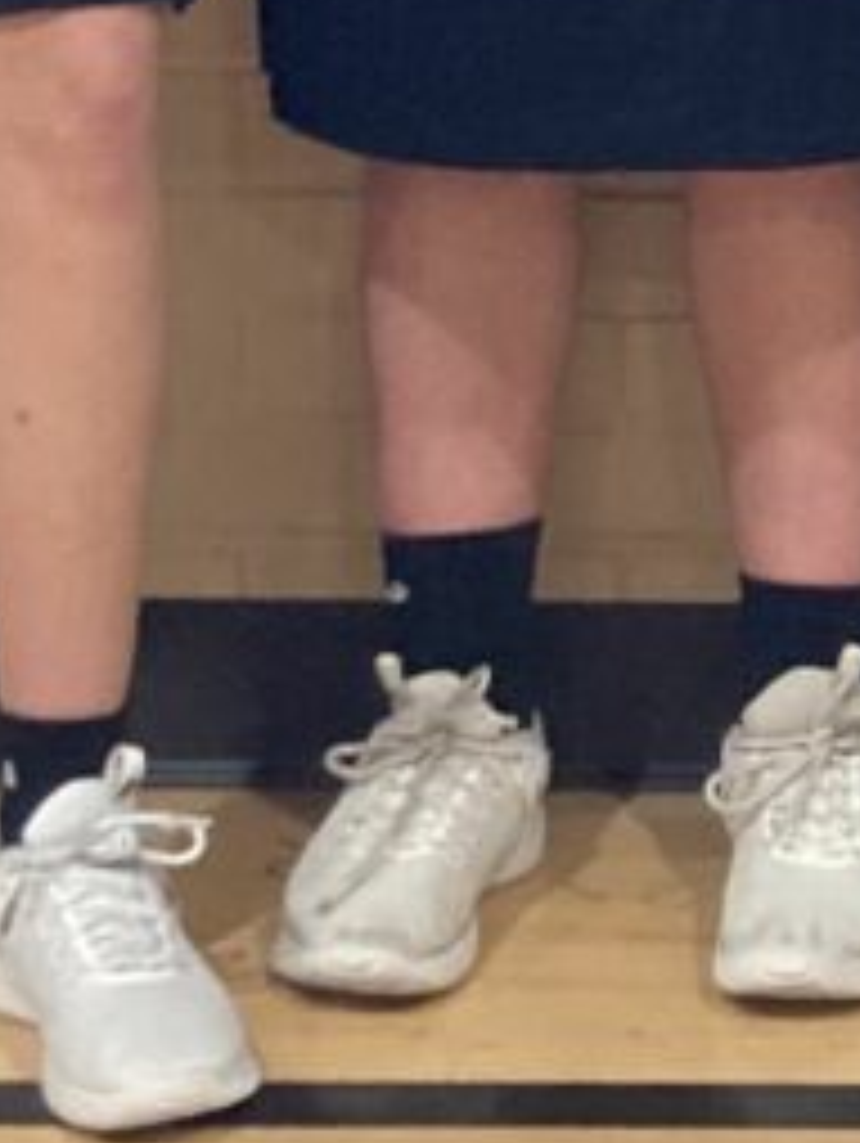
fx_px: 5589
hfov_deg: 8.7
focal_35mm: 169
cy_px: -1148
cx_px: 986
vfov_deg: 10.7
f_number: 1.8
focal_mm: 3.99
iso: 160
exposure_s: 1/60
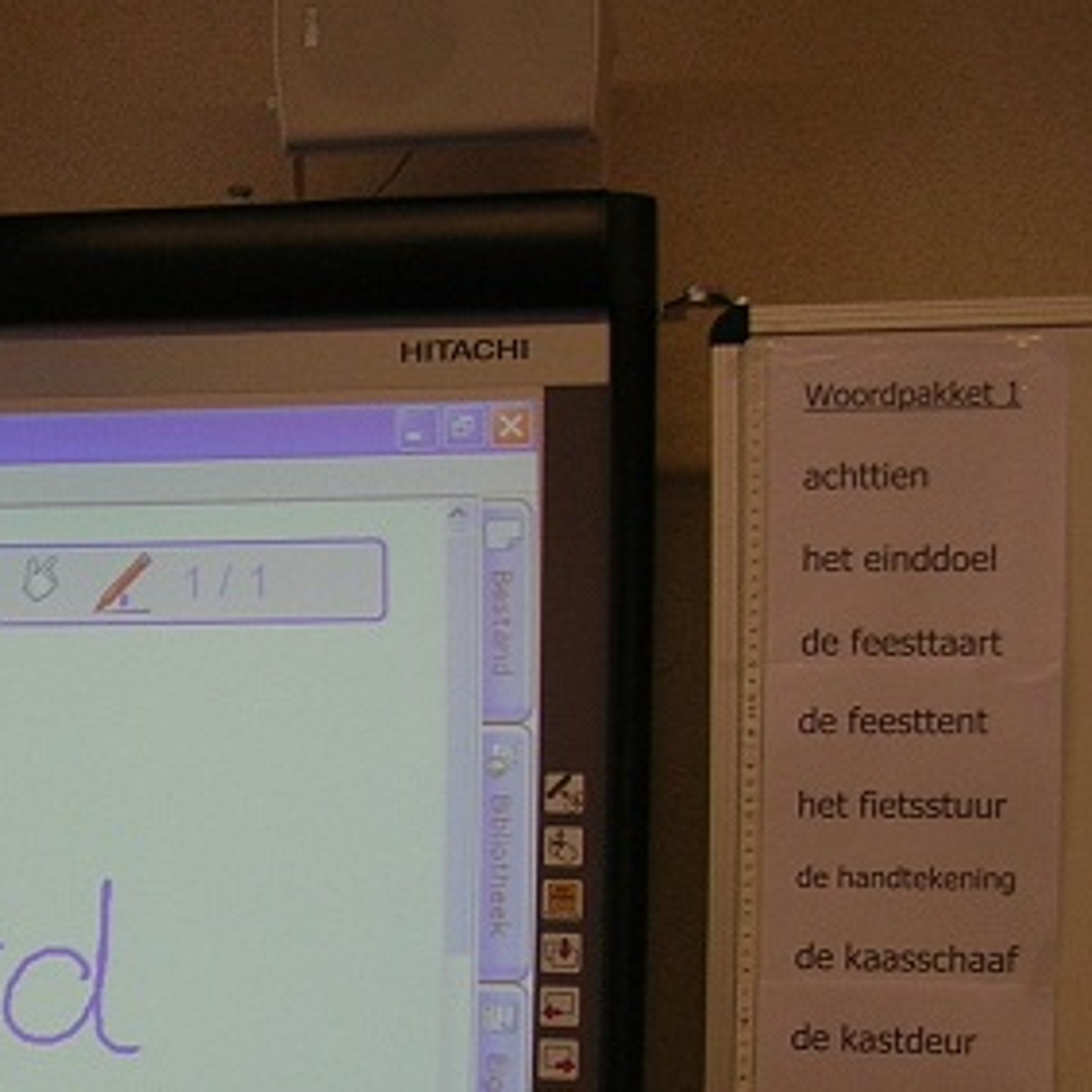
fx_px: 3212
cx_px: -413
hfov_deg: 17.8
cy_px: 992
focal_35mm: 90
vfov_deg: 18.9
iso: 50
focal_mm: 6
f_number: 2.7
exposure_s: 1/65.7
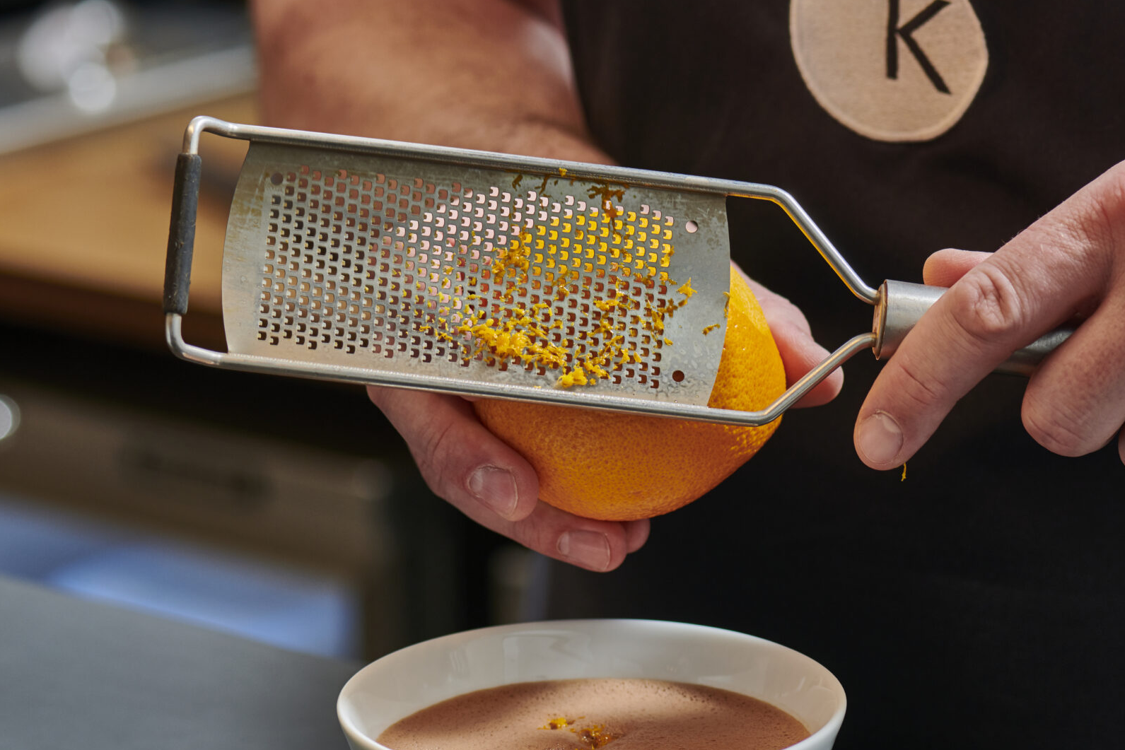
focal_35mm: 169
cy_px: 503
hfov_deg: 12.2
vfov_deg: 8.1
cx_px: 593
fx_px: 5281
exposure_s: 1/125
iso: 100
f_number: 9
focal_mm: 105
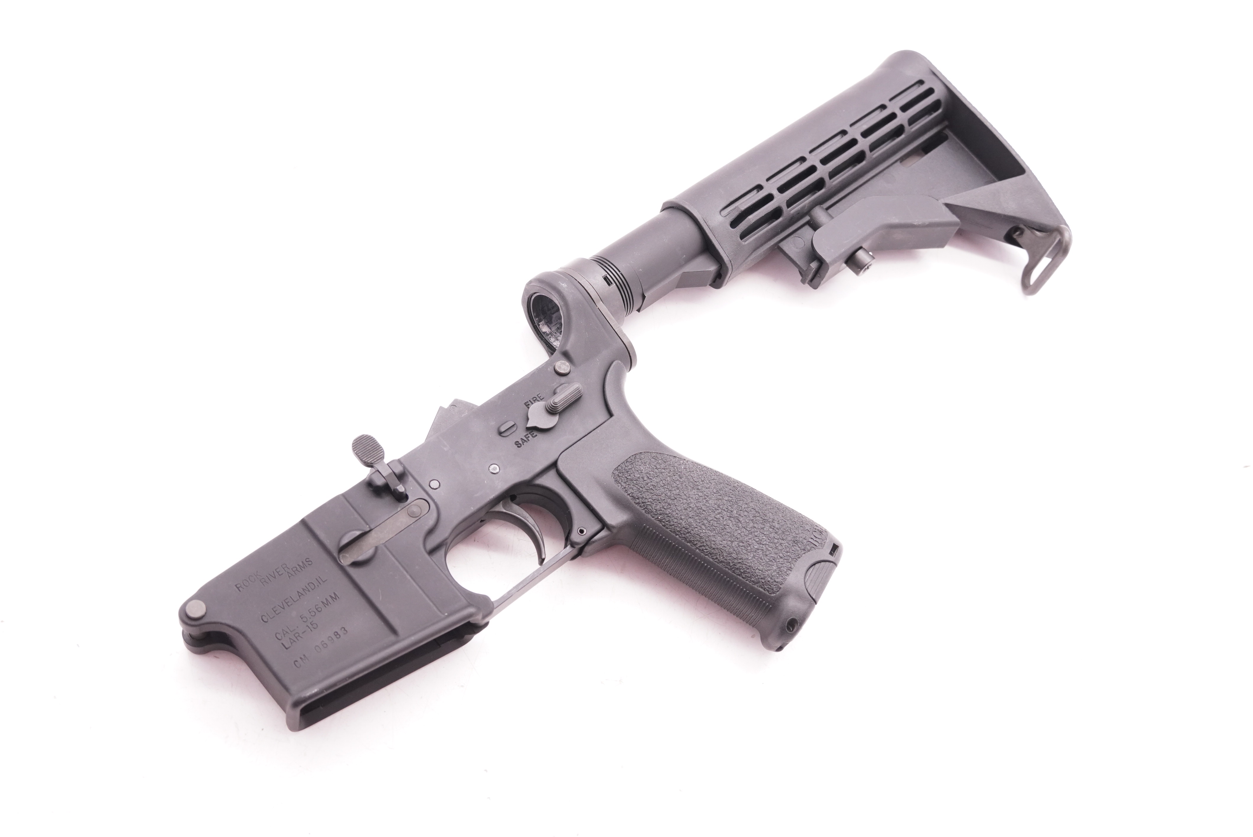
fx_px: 1306
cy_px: 418
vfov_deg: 35.5
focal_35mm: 38
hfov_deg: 51.3
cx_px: 626
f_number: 5.6
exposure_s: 1/125
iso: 1250
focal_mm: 25
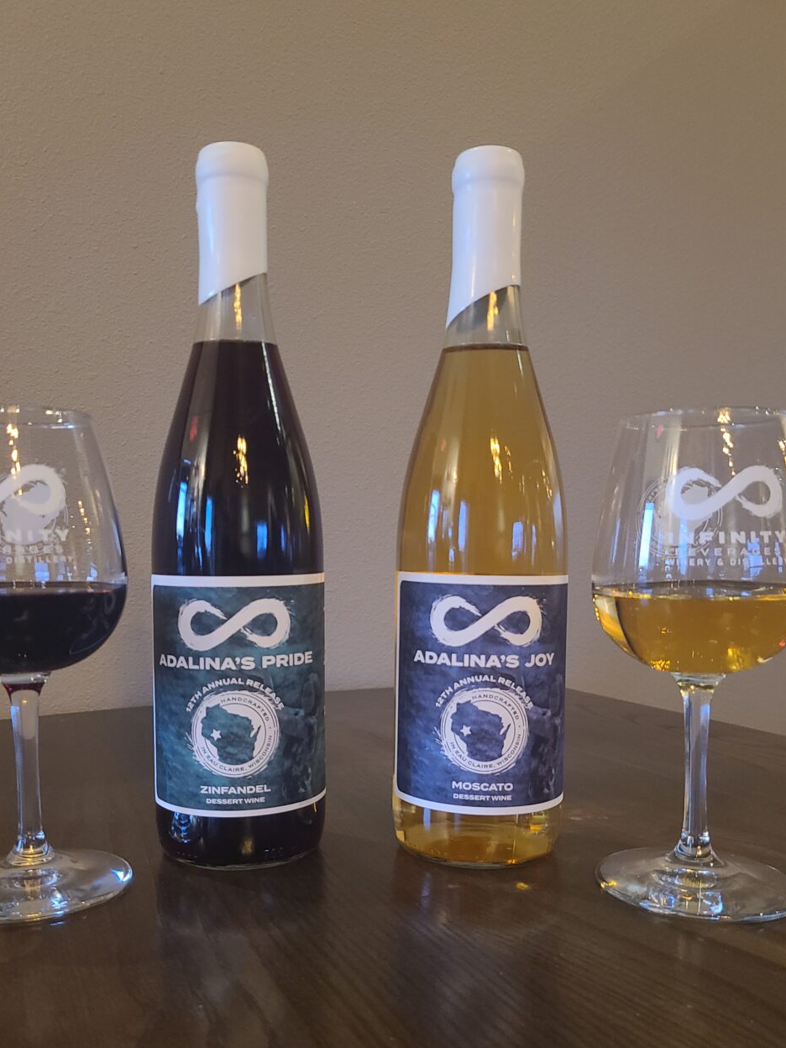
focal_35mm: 32
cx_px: 364
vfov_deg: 56.5
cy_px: 610
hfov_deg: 44.1
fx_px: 969
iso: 800
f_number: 1.8
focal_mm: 5.4
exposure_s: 1/24
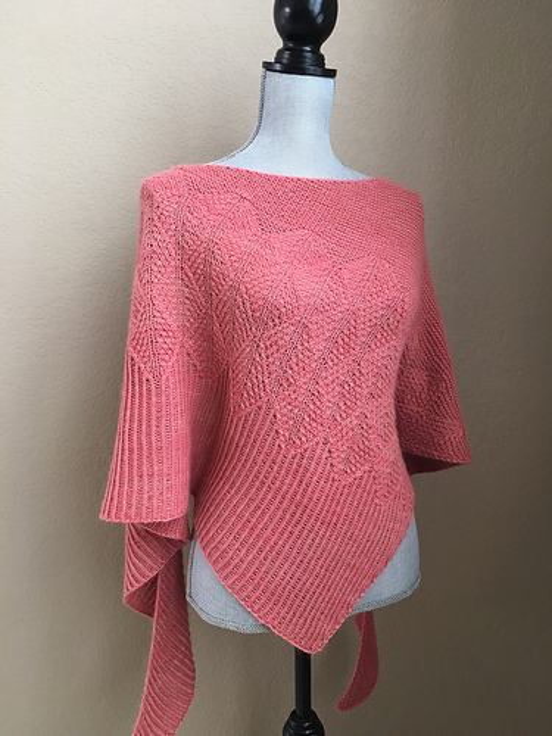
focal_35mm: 29
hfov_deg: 48.2
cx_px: 276
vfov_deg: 61.7
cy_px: 368
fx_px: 617
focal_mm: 4.15
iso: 40
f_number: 2.2
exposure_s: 1/30
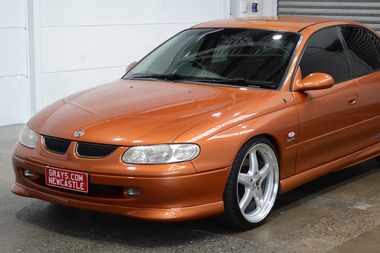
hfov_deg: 27.0
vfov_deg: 18.2
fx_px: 792
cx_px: 214
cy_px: 113
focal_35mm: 75
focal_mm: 44
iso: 1600
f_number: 5.3
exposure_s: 1/200
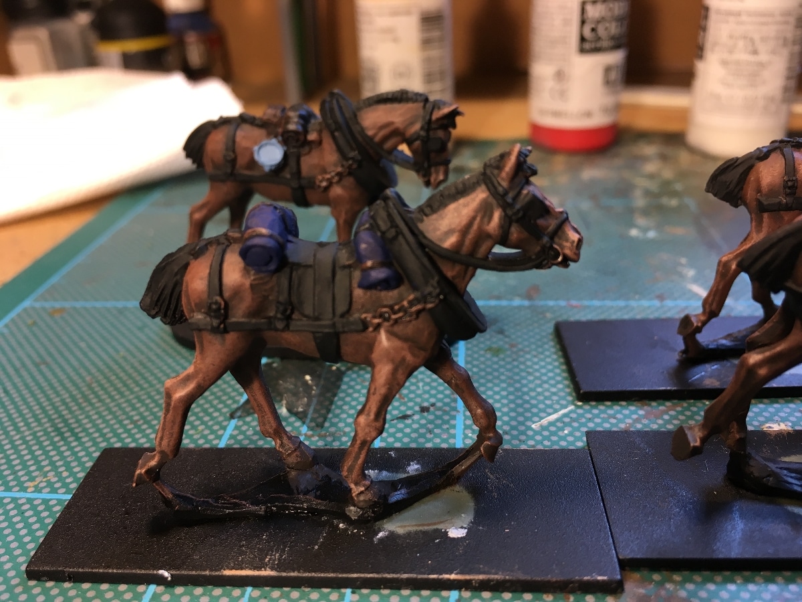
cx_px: 401
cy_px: 301
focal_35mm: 29
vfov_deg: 48.2
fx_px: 672
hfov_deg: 61.7
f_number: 2.2
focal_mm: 4.15
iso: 25
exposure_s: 1/33
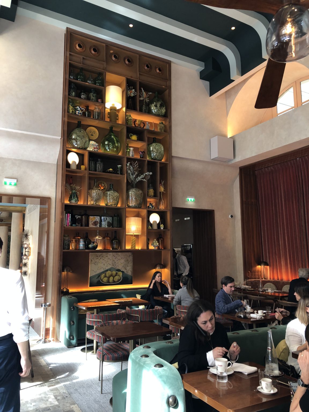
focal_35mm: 28
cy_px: 206
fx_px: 333
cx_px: 154
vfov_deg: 63.4
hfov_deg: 49.7
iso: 32
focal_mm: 3.99
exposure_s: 1/31
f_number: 1.8
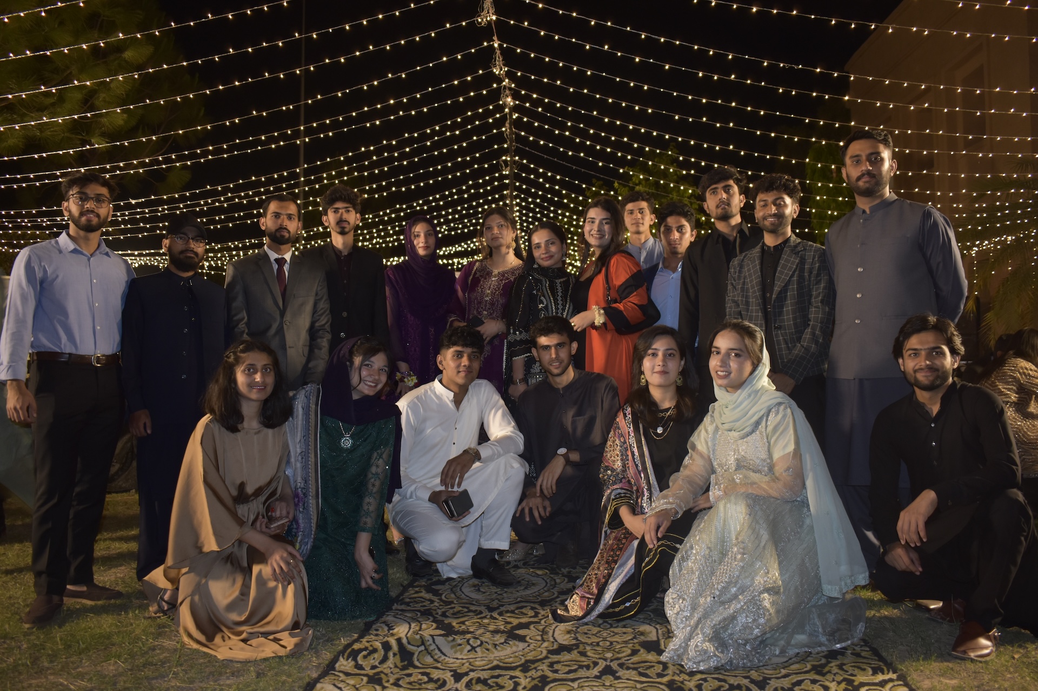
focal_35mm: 30
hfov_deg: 61.9
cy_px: 346
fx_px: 865
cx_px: 519
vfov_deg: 43.6
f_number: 3.8
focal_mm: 20
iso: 450
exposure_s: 1/30
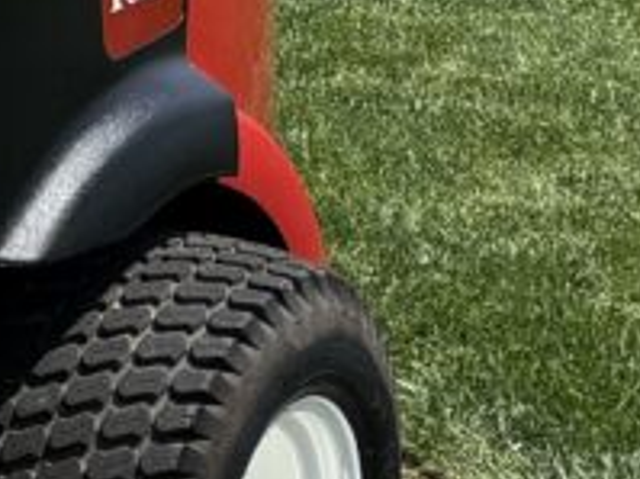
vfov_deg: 7.4
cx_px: -617
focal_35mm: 201
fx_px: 3714
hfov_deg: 9.3
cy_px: 248
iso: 50
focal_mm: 5.96
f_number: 1.6
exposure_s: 1/2151
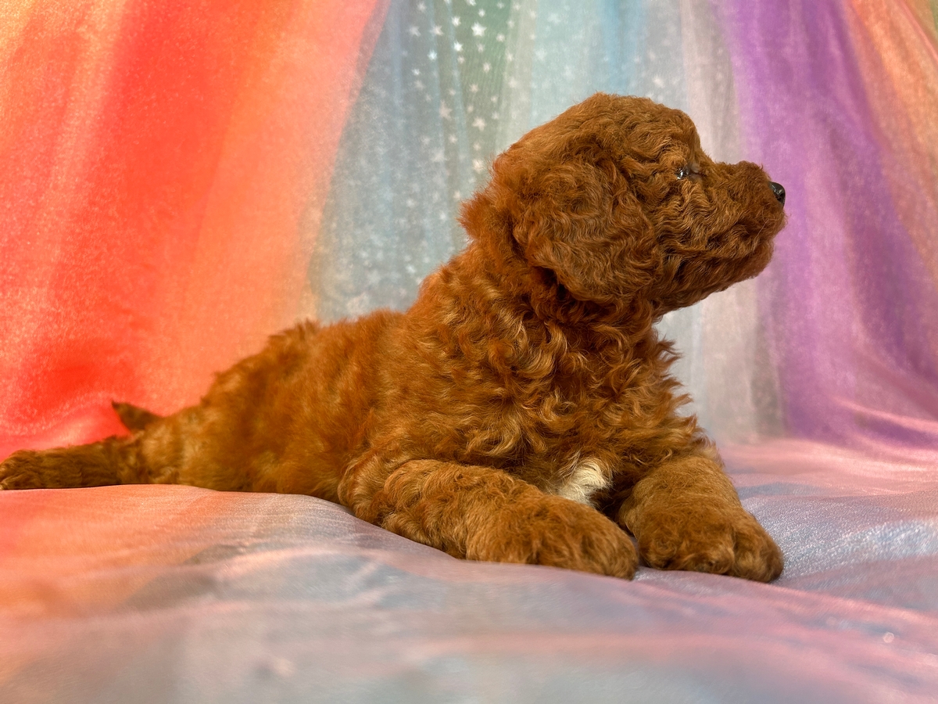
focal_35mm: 26
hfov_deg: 67.3
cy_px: 352
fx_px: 705
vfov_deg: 53.1
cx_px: 469
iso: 100
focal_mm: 5.7
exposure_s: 1/120
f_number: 1.5
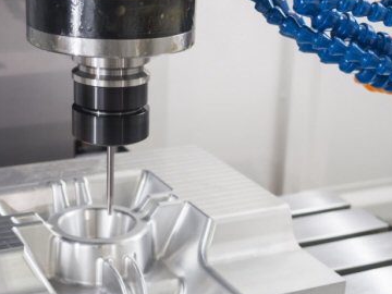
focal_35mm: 80
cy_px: 183
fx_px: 906
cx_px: 184
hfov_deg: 24.4
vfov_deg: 18.4
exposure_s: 1/80
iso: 640
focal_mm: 24
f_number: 2.8
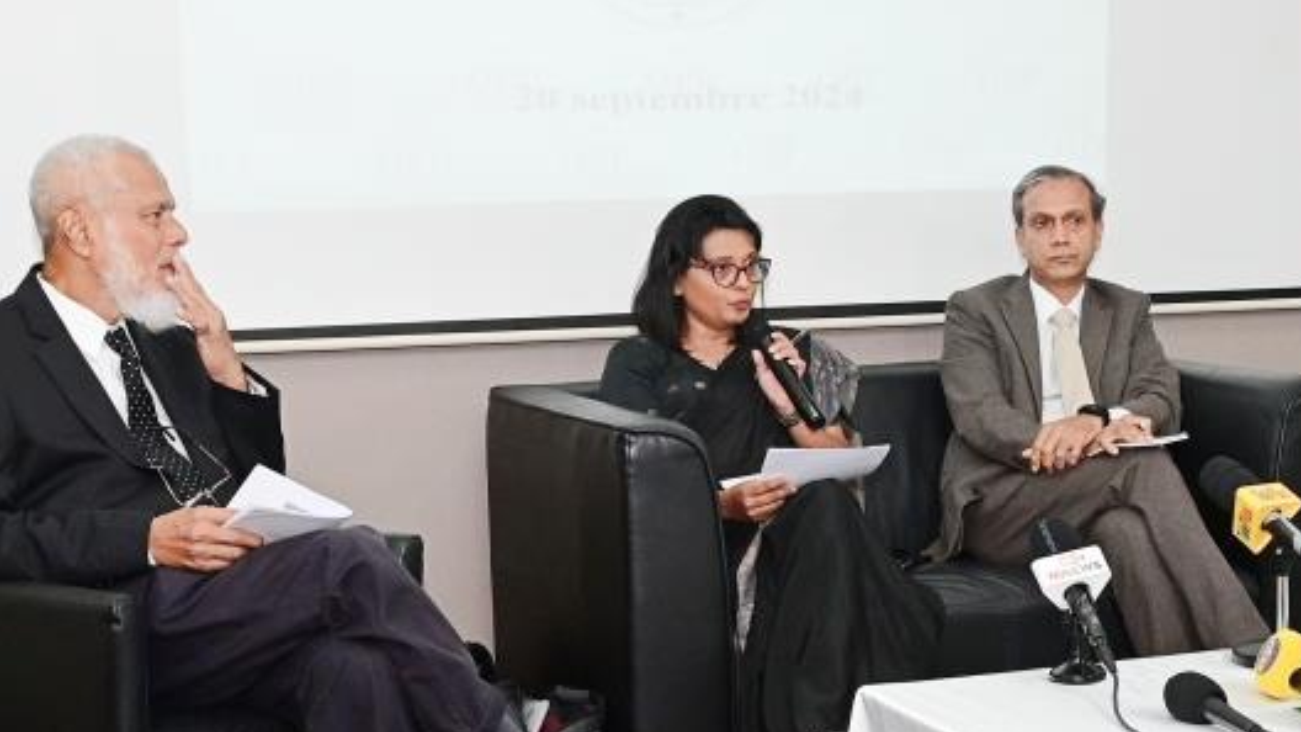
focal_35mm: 67
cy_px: 364
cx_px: 707
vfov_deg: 18.0
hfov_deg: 31.4
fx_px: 2311
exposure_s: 1/200
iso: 1000
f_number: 6.3
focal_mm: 22
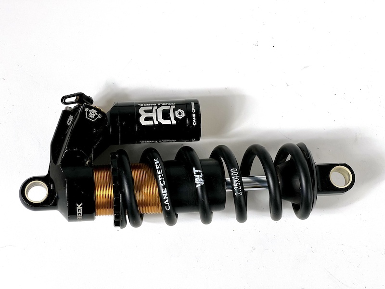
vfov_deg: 19.1
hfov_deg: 25.3
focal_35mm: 77
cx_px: 192
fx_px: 856
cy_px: 144
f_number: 2.8
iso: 50
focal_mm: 9
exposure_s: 1/120
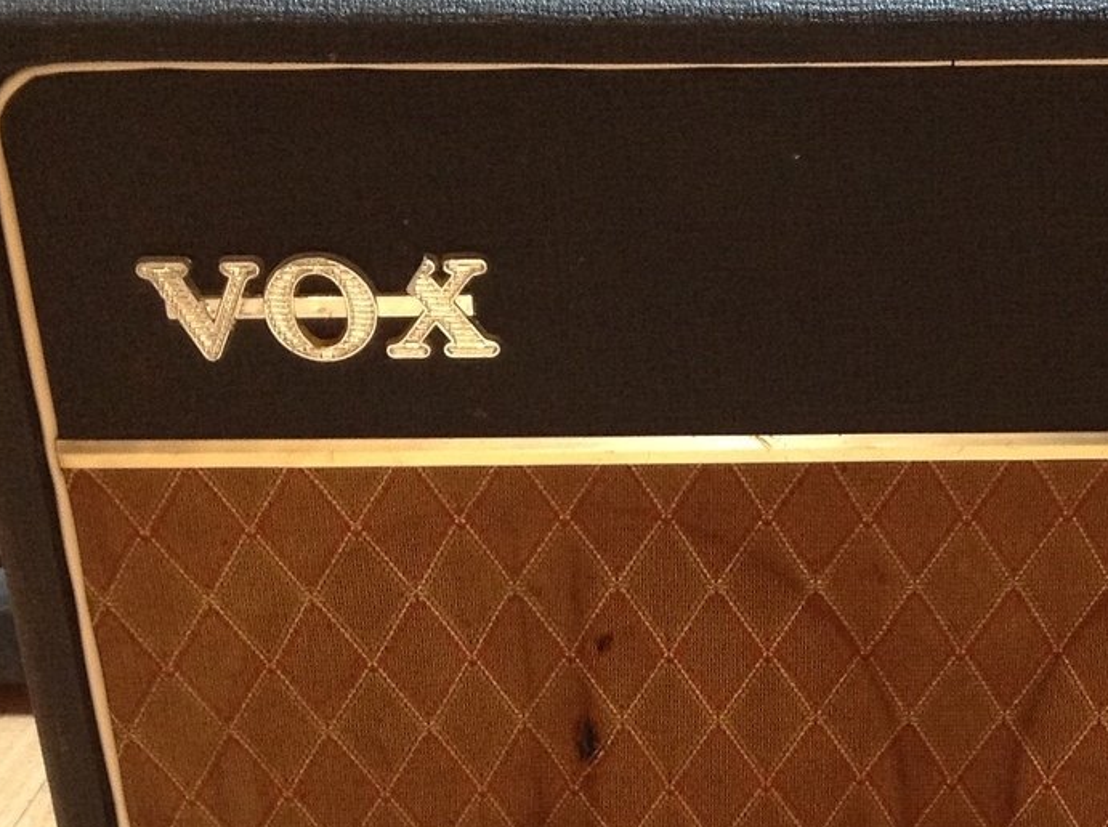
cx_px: 949
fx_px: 2589
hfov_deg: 23.6
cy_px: 485
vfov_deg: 18.1
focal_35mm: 81
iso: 200
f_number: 2.4
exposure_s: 1/15
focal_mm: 4.28
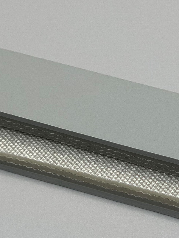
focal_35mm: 70
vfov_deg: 27.8
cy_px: 120
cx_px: 115
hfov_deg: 21.0
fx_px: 483
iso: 25
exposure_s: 1/120
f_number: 2.4
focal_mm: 6
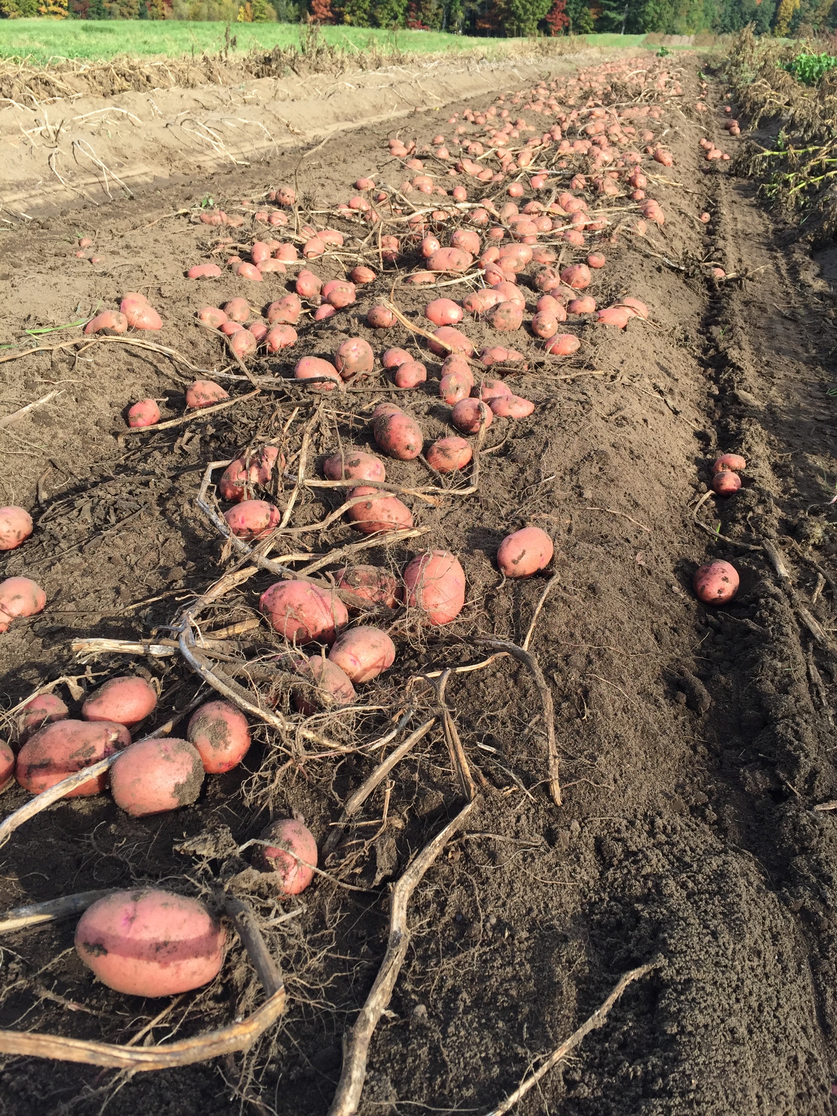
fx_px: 935
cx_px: 418
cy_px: 558
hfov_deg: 48.2
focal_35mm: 29
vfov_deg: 61.7
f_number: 2.2
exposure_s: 1/565
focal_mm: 4.15
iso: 32
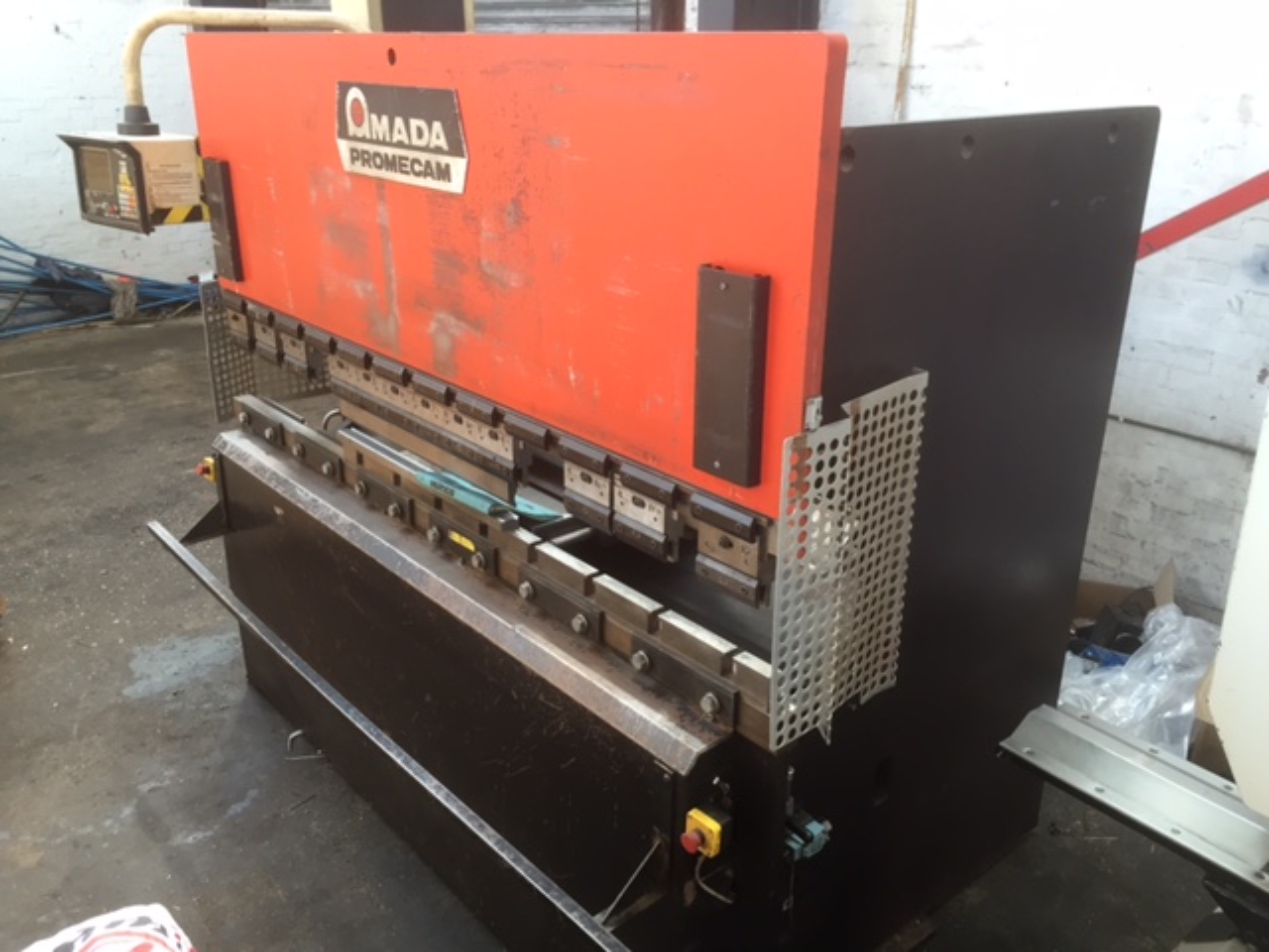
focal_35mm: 29
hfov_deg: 61.7
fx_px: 1063
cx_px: 634
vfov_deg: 48.2
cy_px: 476
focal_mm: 4.15
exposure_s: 1/30
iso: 64
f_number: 2.2
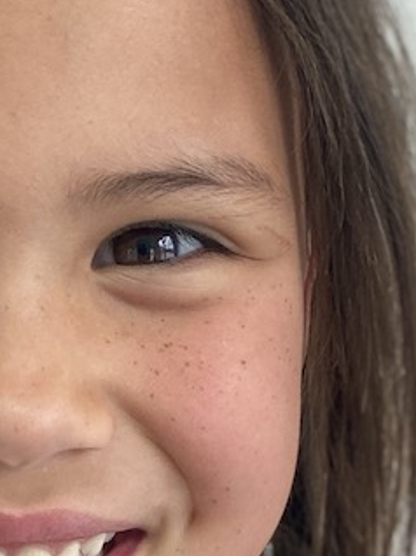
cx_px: -24
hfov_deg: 6.8
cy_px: 692
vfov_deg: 9.0
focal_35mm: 218
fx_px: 3498
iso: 50
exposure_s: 1/122
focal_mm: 6
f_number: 2
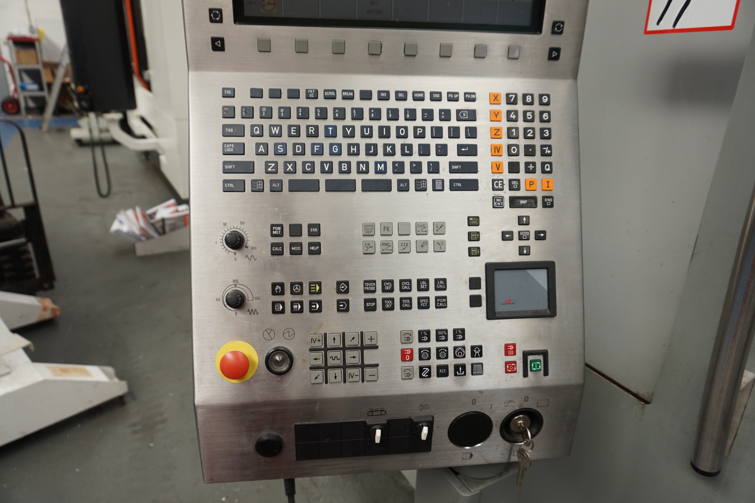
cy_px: 252
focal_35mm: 24
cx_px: 378
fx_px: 503
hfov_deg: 73.8
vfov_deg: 53.1
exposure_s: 1/160
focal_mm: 16
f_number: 4
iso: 160
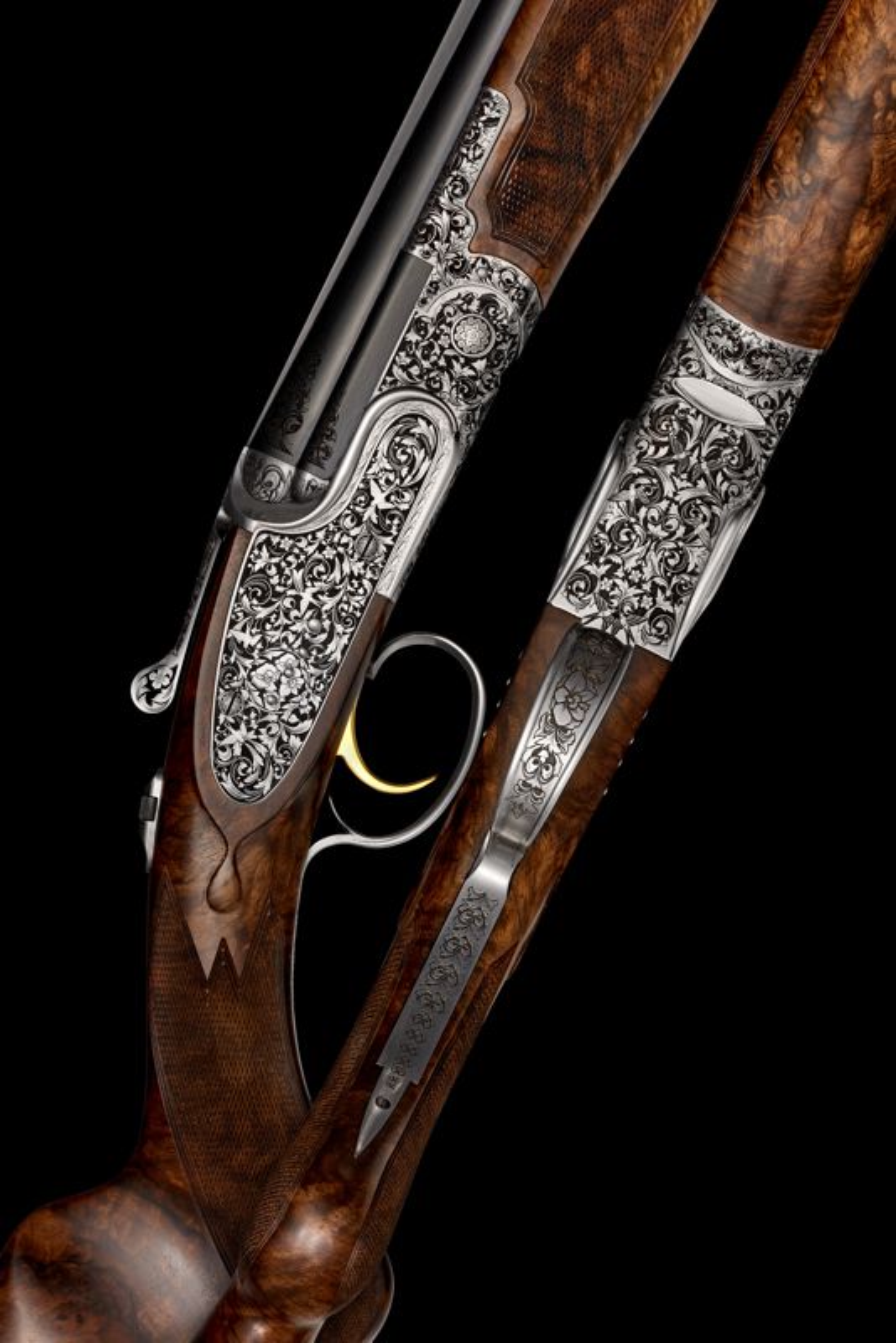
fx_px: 6714
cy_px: 672
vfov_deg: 11.4
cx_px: 448
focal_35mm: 180
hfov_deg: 7.6
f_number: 11
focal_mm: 180
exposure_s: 4
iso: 64
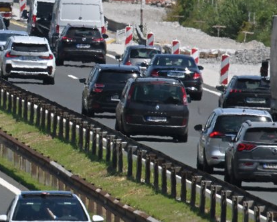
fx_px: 13368
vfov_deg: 0.9
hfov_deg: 1.2
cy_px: 76
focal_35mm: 1631
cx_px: -116
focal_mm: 600
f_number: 20
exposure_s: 1/640
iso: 1000
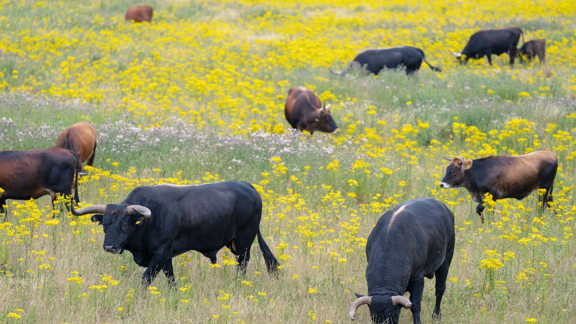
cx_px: 288
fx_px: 3208
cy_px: 191
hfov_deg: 10.3
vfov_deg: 5.8
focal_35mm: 210
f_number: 3.2
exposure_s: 1/1000
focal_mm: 200
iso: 800
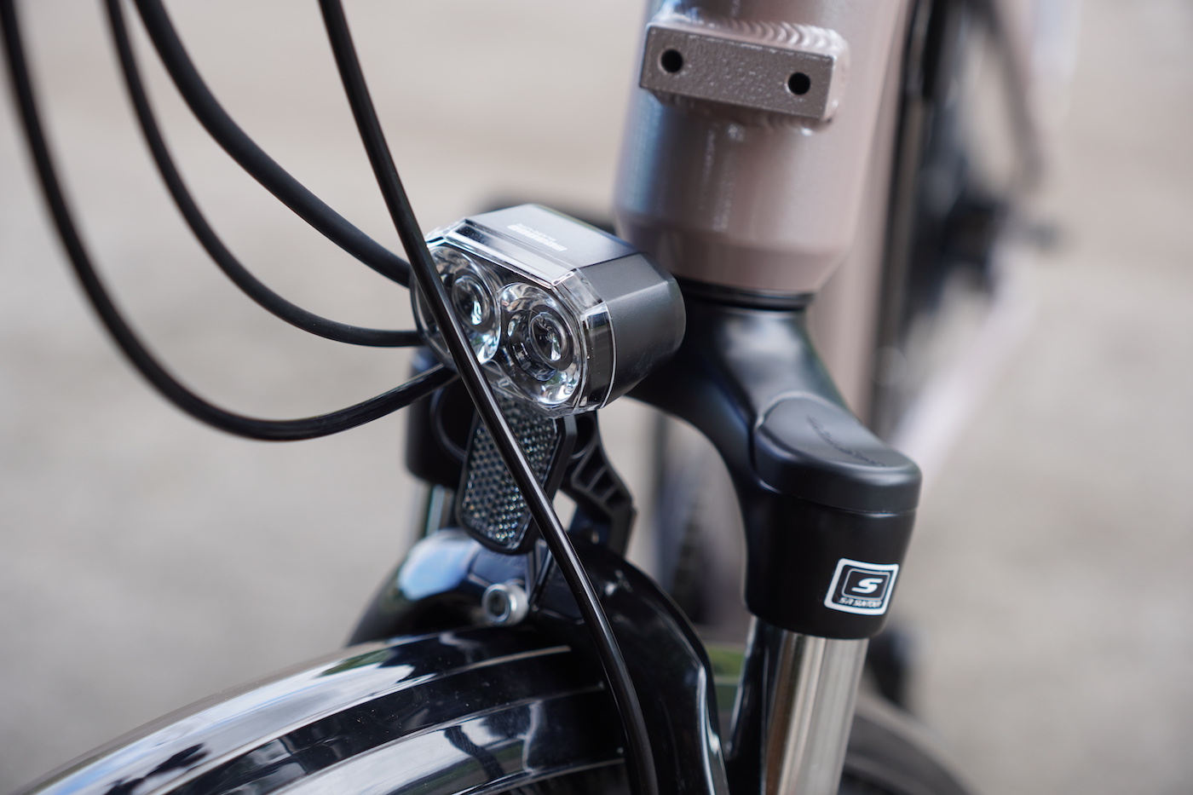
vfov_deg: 19.7
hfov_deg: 29.2
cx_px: 596
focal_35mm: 69
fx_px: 2286
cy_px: 398
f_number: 2.8
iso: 100
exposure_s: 1/200
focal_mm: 46
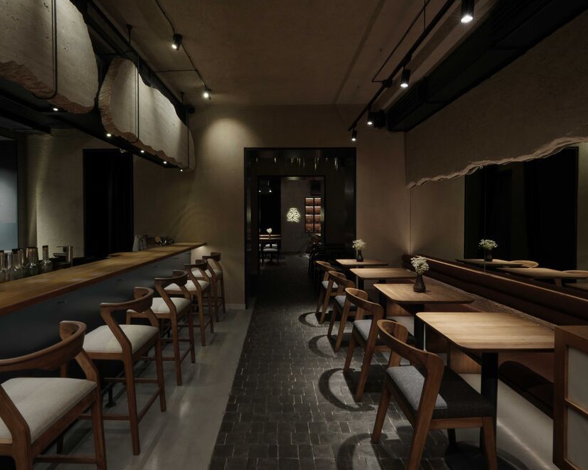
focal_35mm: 19
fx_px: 331
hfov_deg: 83.2
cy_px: 224
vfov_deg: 70.8
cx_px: 279
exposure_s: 5
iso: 200
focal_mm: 14
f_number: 18
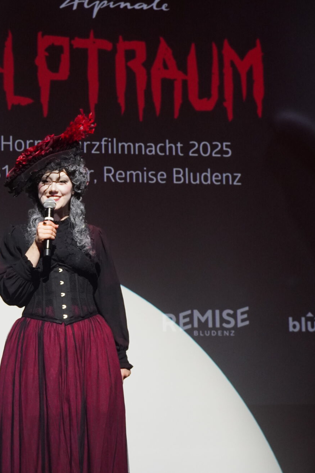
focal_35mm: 84
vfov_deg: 24.2
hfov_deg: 16.2
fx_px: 1102
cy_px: 273
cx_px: 76
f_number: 5.6
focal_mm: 36
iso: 2500
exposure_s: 1/160
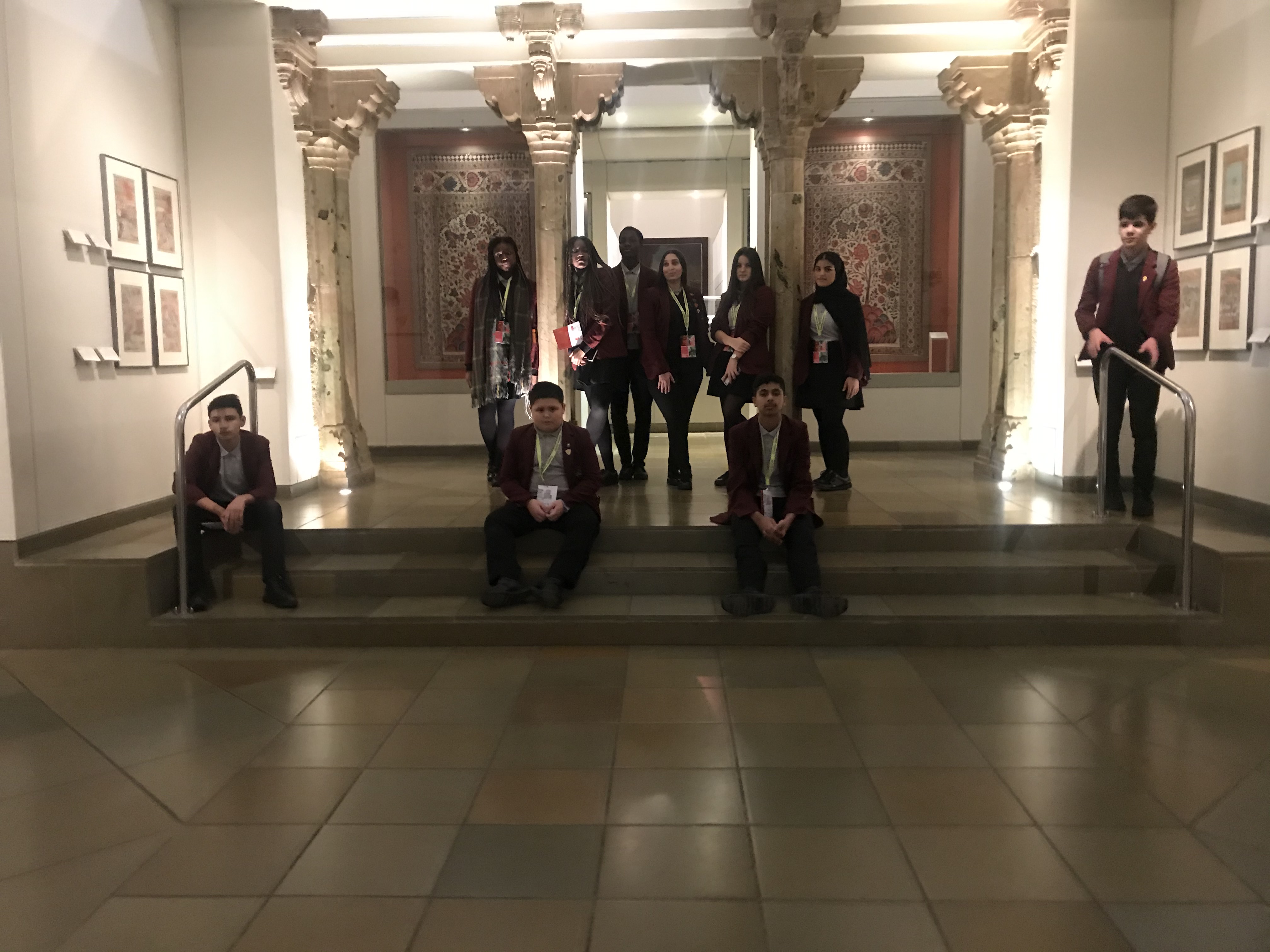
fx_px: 1027
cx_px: 635
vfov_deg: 49.7
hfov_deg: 63.4
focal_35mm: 28
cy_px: 476
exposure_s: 1/5
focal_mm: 3.99
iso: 80
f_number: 1.8
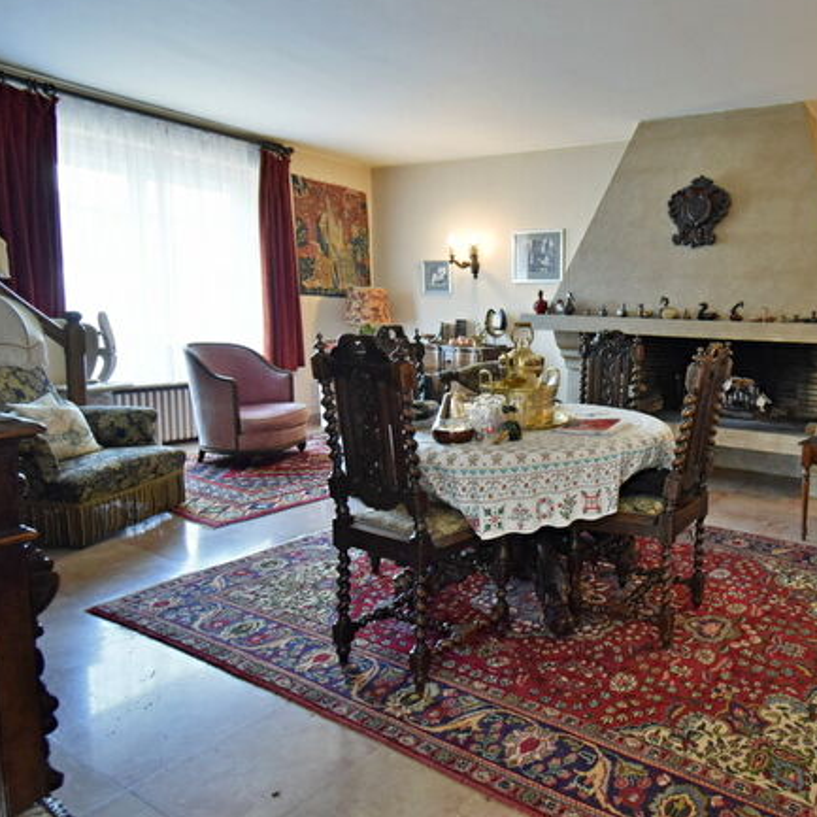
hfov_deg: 62.5
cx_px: 649
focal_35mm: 23
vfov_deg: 67.9
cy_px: 383
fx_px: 606
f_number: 4.8
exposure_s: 1/50
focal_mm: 11
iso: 2800
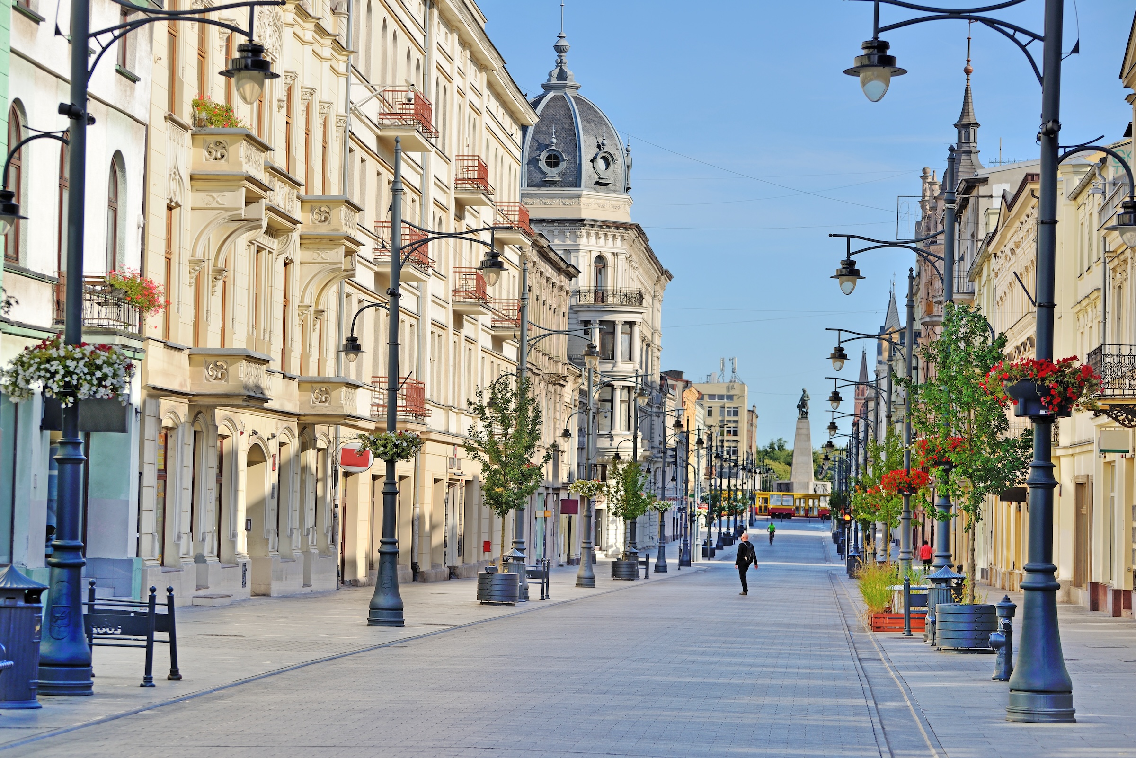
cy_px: 379
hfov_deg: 22.1
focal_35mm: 92
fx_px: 2904
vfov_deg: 14.9
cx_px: 568
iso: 100
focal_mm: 92
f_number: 5.6
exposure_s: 1/500
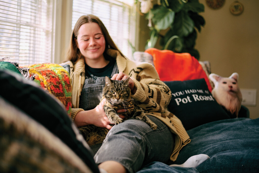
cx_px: 130
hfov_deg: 39.6
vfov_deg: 27.0
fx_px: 360
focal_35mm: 50
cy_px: 86
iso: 160
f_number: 2
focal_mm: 50
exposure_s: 1/200
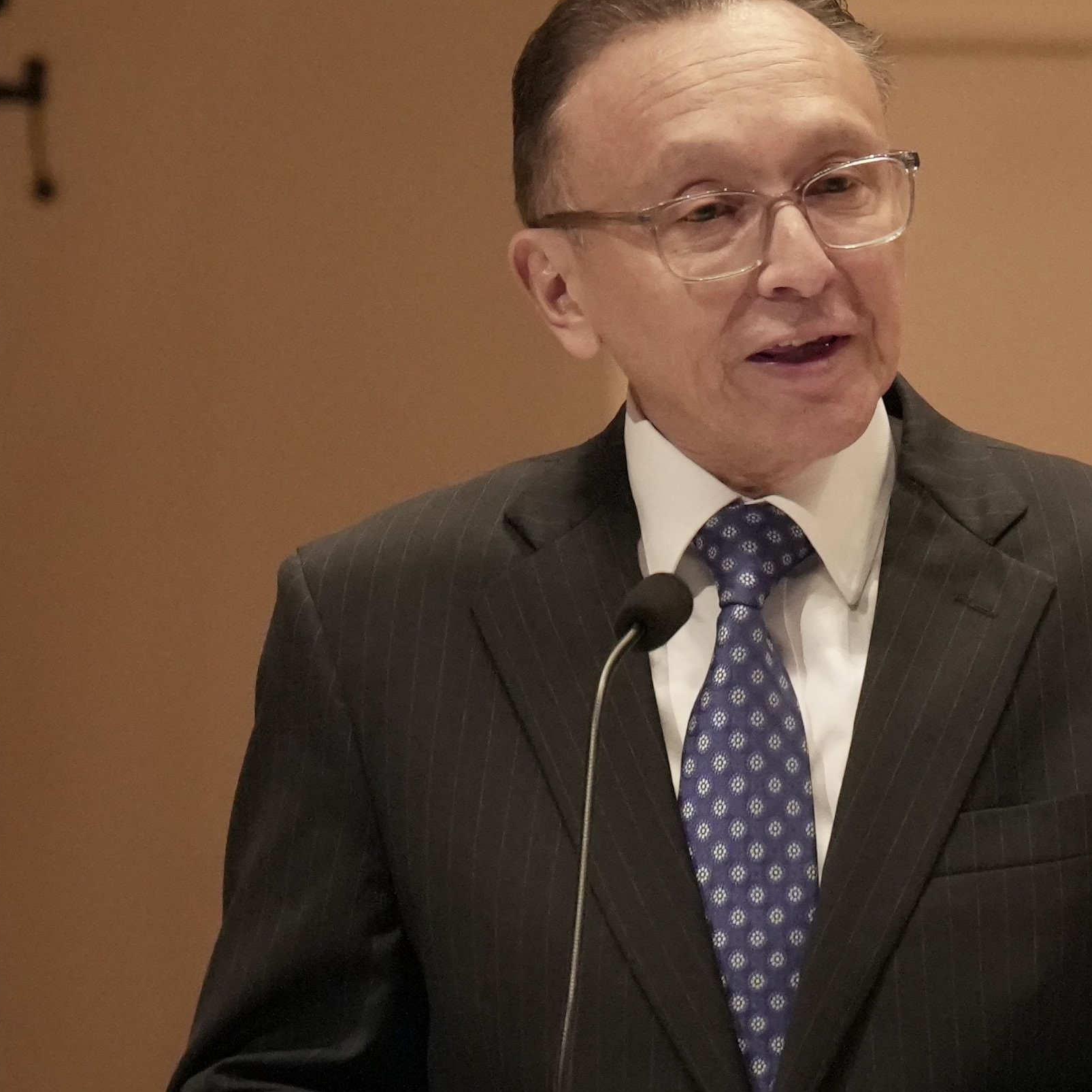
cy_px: 680
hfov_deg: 1.0
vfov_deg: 1.0
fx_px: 65313
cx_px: 752
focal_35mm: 1830
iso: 6400
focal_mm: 500
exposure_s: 1/250
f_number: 6.7
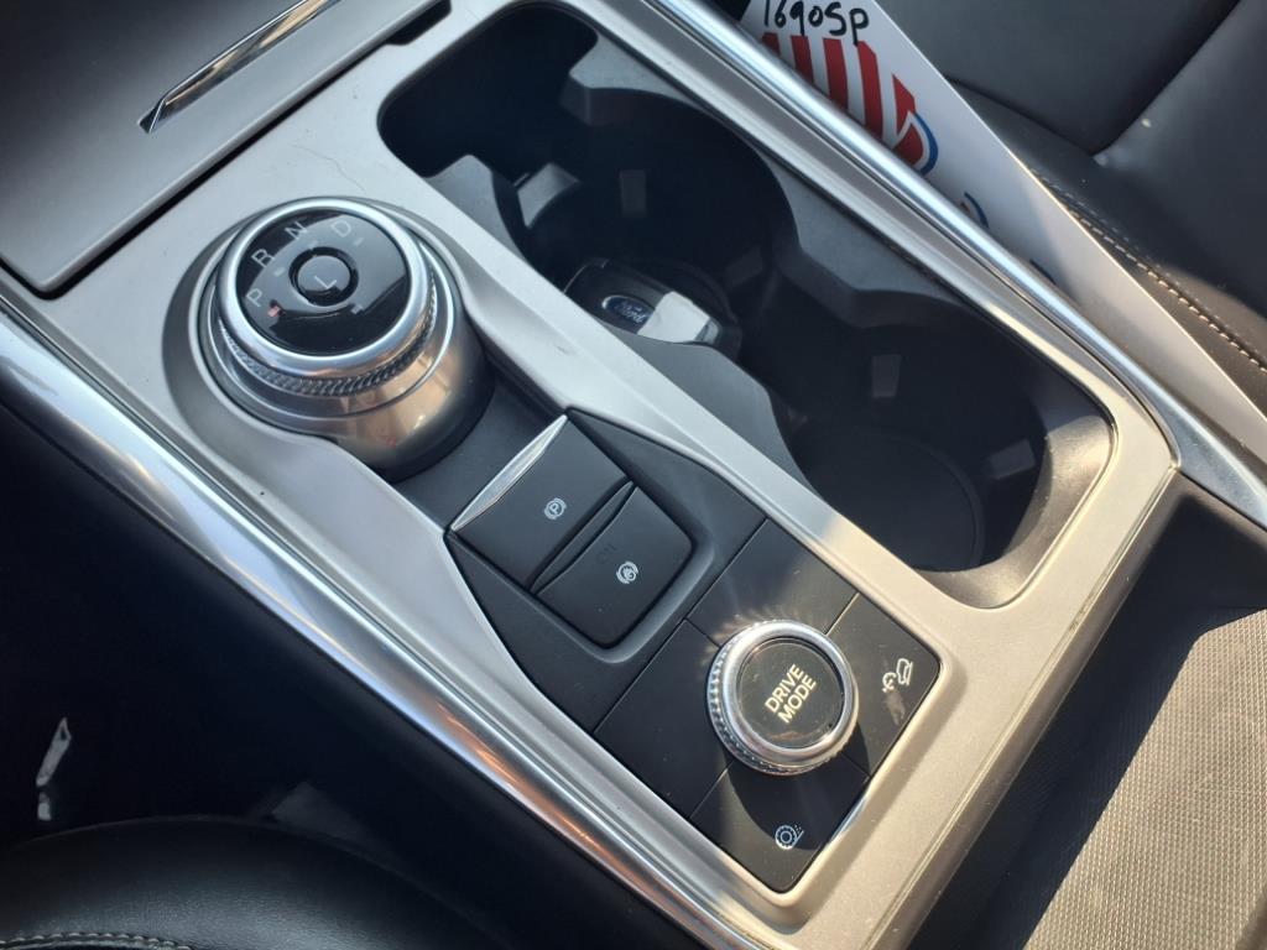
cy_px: 475
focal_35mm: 27
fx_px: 988
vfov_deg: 51.4
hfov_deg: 65.3
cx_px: 634
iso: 40
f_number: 1.9
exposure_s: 1/270
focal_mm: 3.58
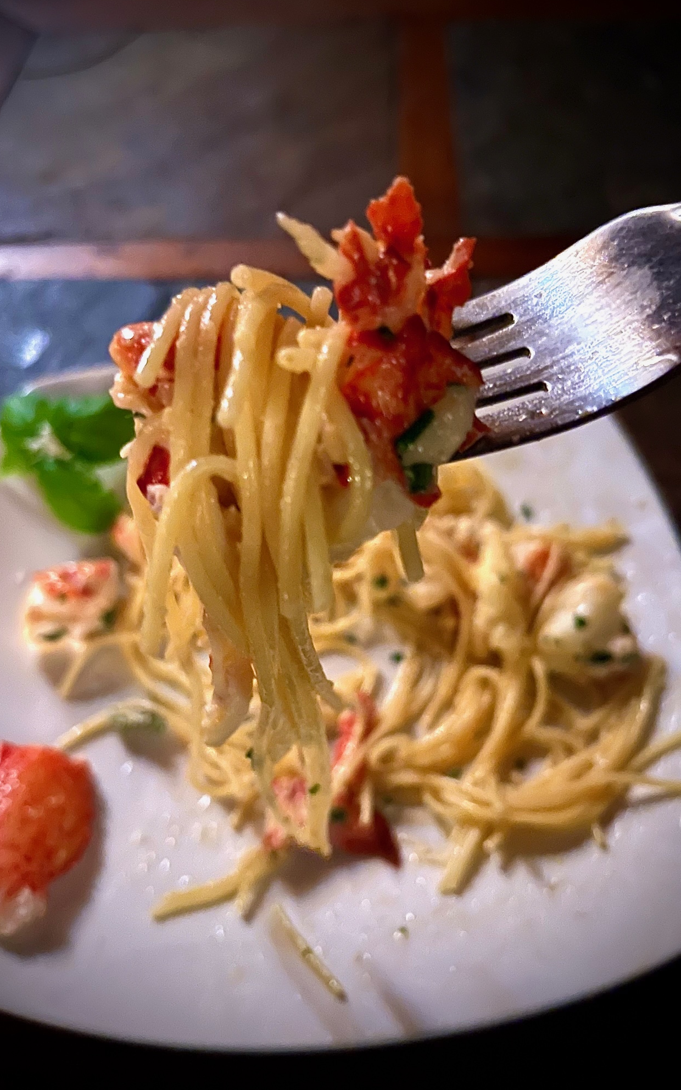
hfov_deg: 44.5
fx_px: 831
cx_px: 322
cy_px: 537
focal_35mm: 28
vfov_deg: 66.5
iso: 1000
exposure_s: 1/9
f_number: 1.6
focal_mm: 5.1
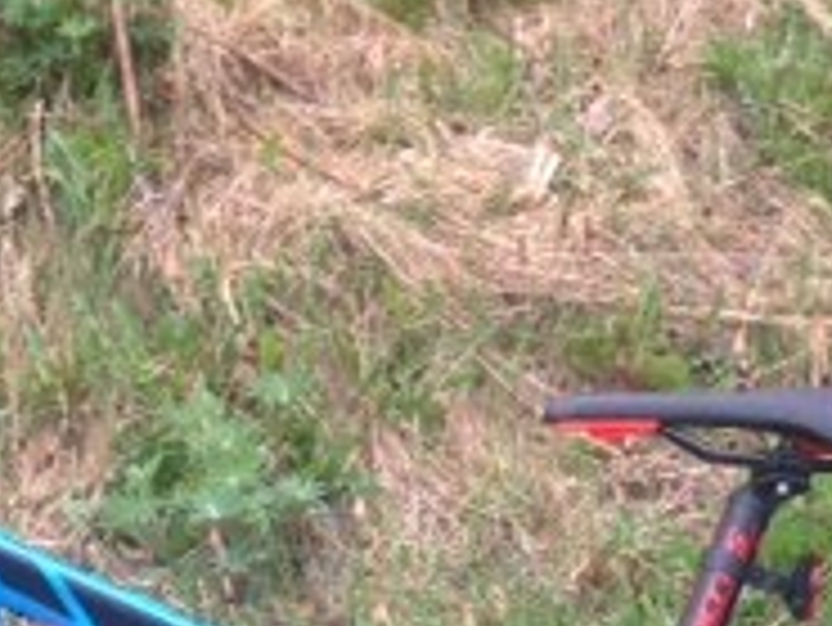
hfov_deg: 17.2
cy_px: 964
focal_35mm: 114
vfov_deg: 12.3
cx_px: 328
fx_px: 2742
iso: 80
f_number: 2.4
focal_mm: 4.12
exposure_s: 1/120
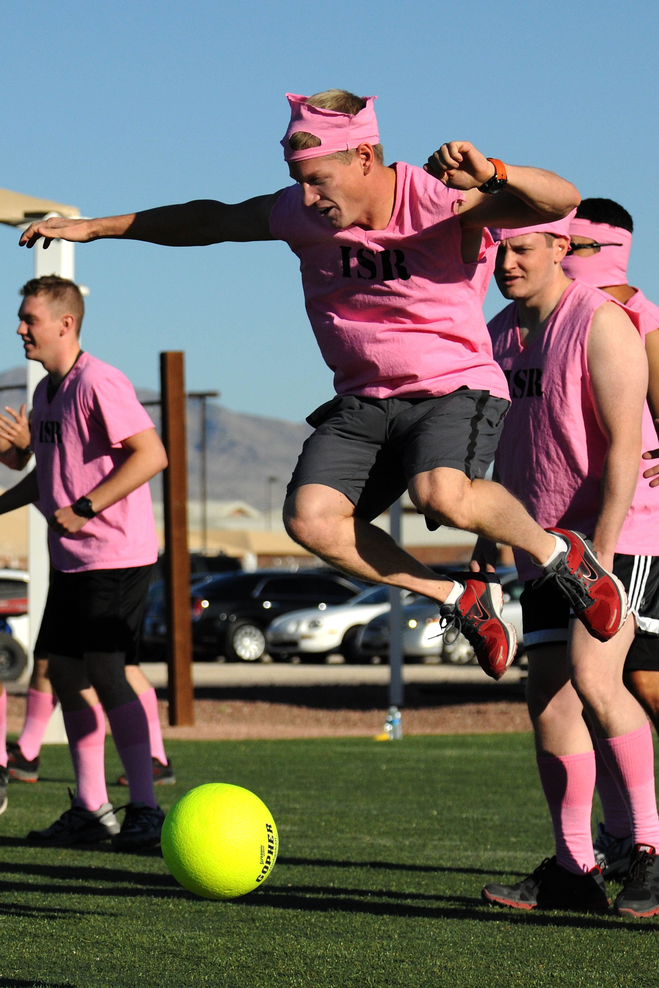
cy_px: 522
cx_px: 307
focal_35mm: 92
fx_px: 2526
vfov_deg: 22.1
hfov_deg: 14.9
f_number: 5.6
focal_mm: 85
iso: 400
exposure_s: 1/5000
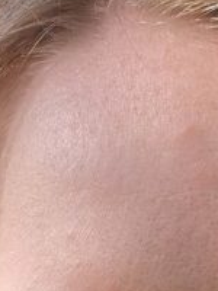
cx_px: 171
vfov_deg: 9.5
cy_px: 508
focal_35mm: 200
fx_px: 1679
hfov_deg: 7.4
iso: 50
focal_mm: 4.75
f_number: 2.4
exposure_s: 1/656
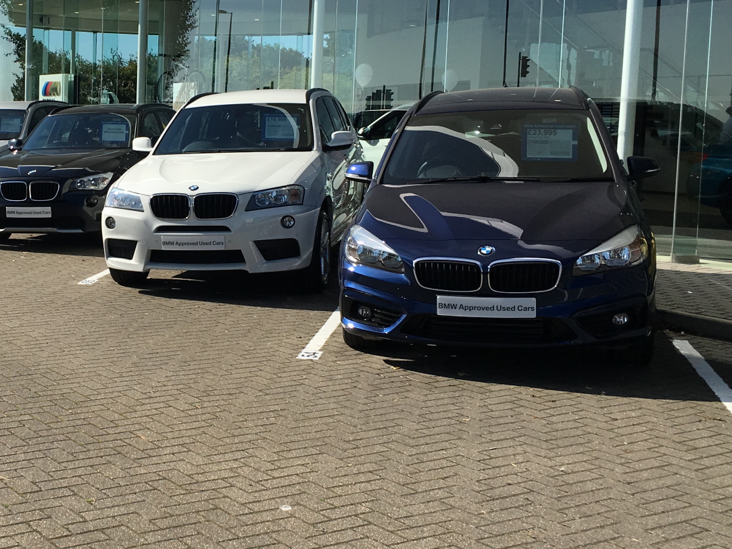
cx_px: 124
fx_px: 1142
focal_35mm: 54
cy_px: 224
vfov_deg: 27.0
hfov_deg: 34.2
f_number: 2.2
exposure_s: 1/1637
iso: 25
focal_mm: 4.15
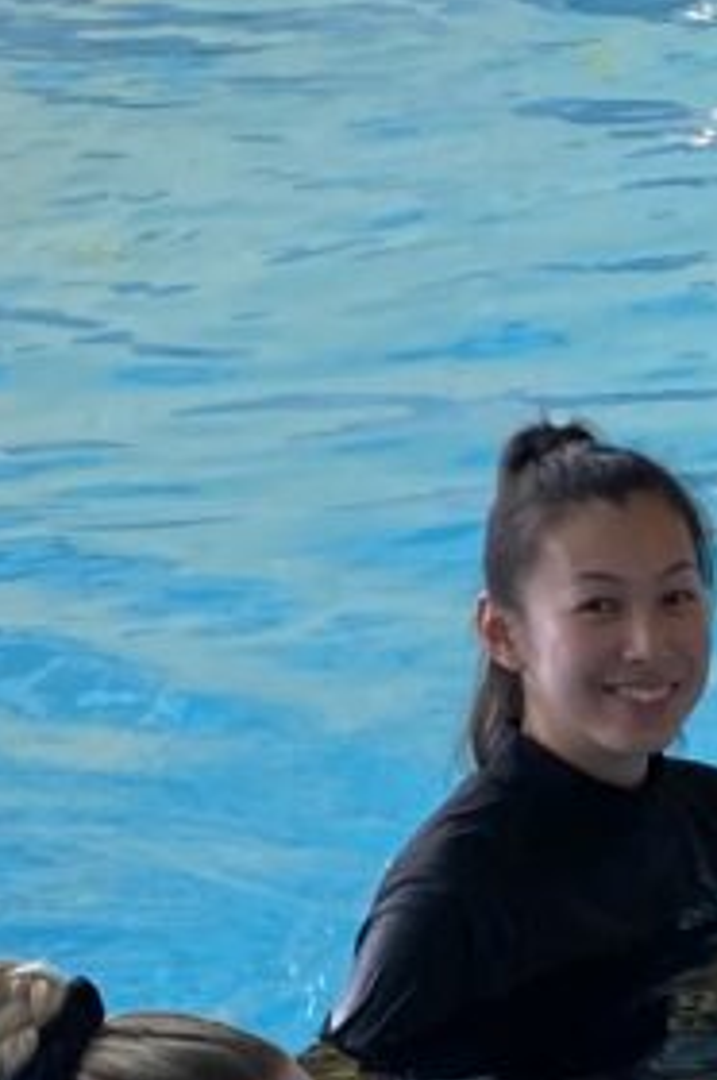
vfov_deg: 12.2
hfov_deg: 8.3
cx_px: 571
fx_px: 4941
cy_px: 1290
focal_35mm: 165
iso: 80
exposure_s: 1/122
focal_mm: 4.25
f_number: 1.8
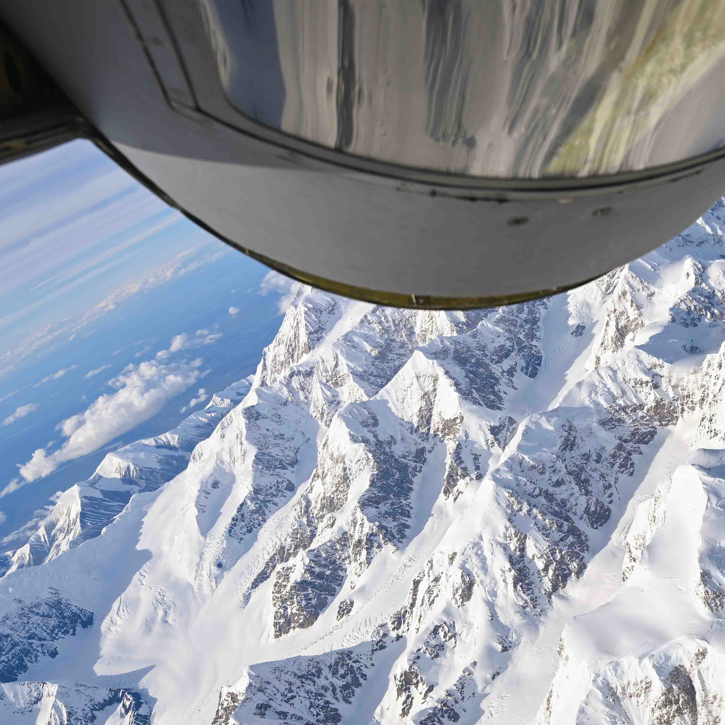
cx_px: 609
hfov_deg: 39.5
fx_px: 953
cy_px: 551
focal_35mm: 40
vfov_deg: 40.4
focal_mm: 16.5
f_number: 5
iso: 64
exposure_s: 1/800
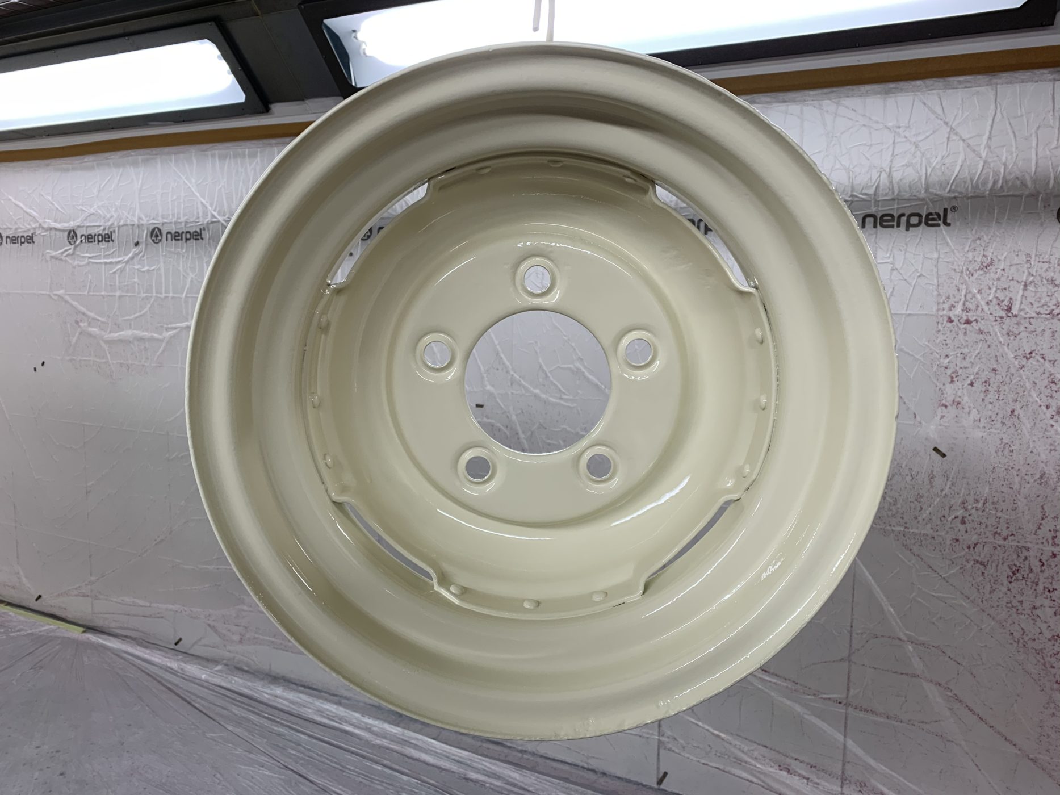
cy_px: 398
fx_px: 796
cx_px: 530
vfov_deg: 53.1
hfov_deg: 67.3
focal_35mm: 26
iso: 50
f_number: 1.8
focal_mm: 4.25
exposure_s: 1/100
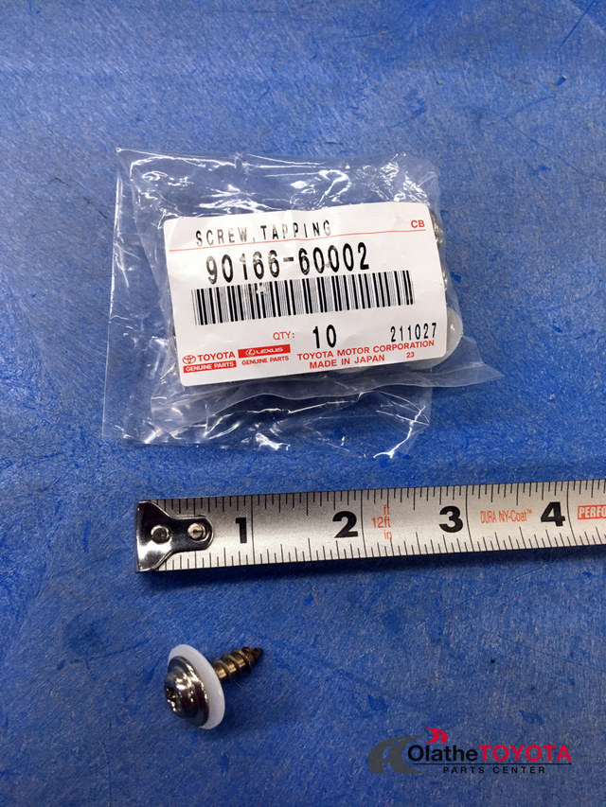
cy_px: 404
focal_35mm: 29
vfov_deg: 61.7
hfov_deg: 48.2
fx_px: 677
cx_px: 303
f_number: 2.2
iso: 40
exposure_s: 1/30
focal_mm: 4.15
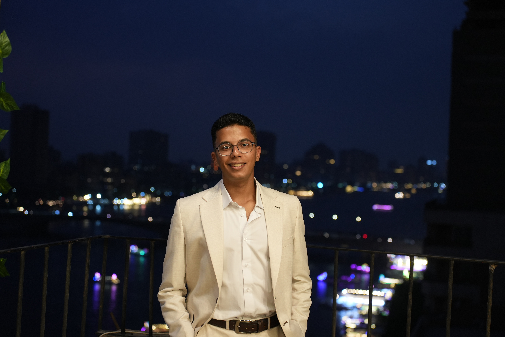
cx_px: 252
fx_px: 729
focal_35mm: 52
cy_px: 168
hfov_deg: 38.2
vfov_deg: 26.0
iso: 1250
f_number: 2.8
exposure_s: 1/60
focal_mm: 52
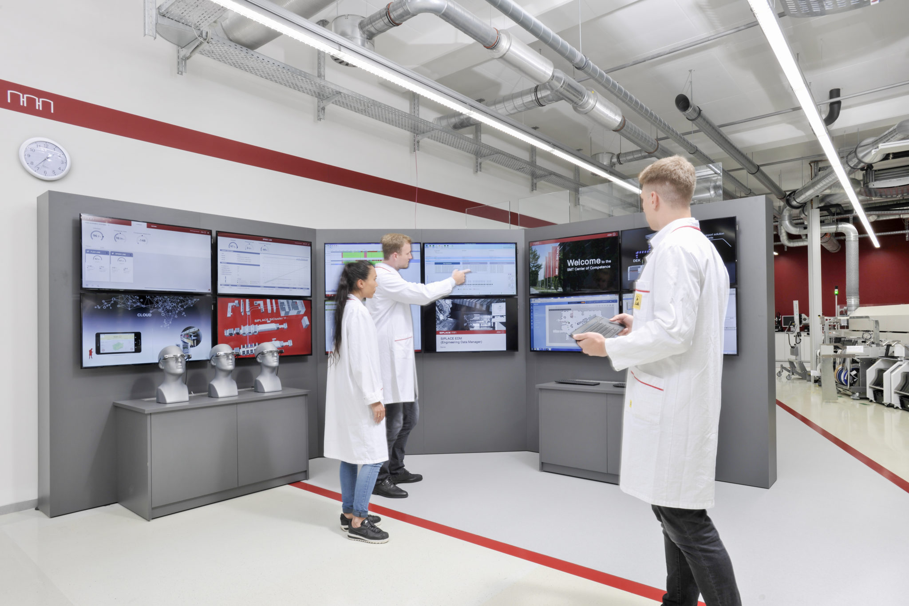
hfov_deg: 71.5
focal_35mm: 25
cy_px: 303
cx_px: 454
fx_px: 631
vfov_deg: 51.3
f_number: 14
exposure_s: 1/4
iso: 100
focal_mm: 25
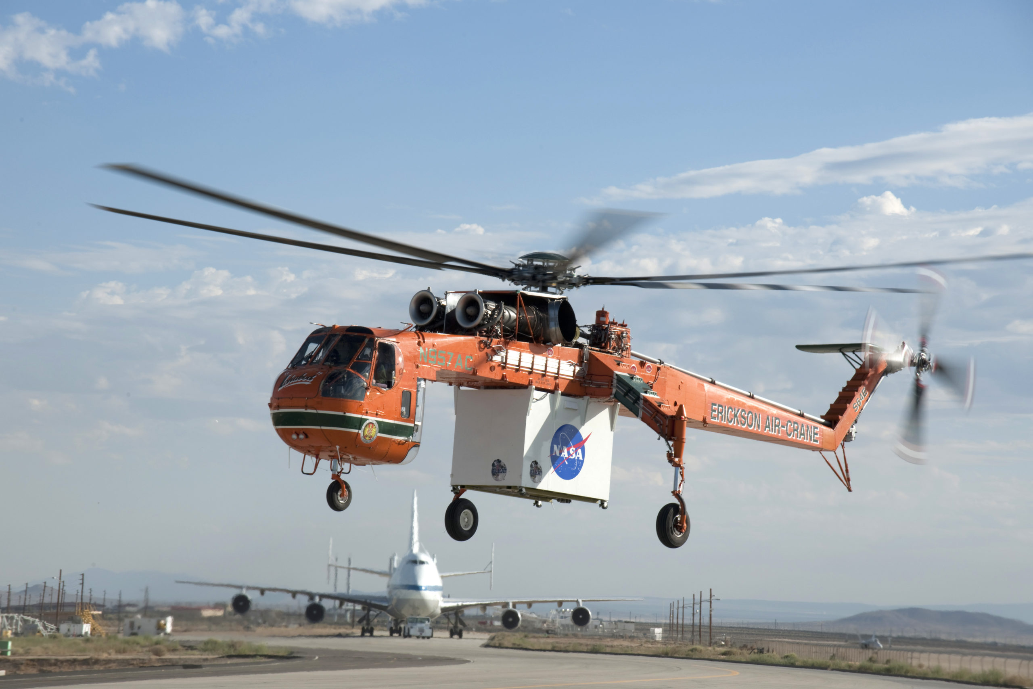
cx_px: 516
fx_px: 3874
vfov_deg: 10.2
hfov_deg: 15.2
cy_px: 344
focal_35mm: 135
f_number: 14
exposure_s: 1/160
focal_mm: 135
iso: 100
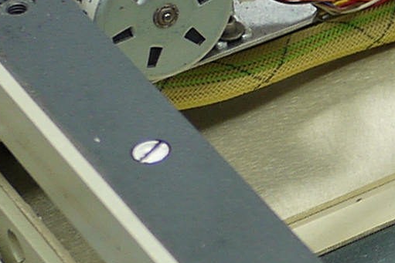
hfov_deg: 8.4
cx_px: 904
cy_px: -16
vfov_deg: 6.0
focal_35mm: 228
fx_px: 2502
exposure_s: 1/80
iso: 100
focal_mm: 14
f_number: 2.5
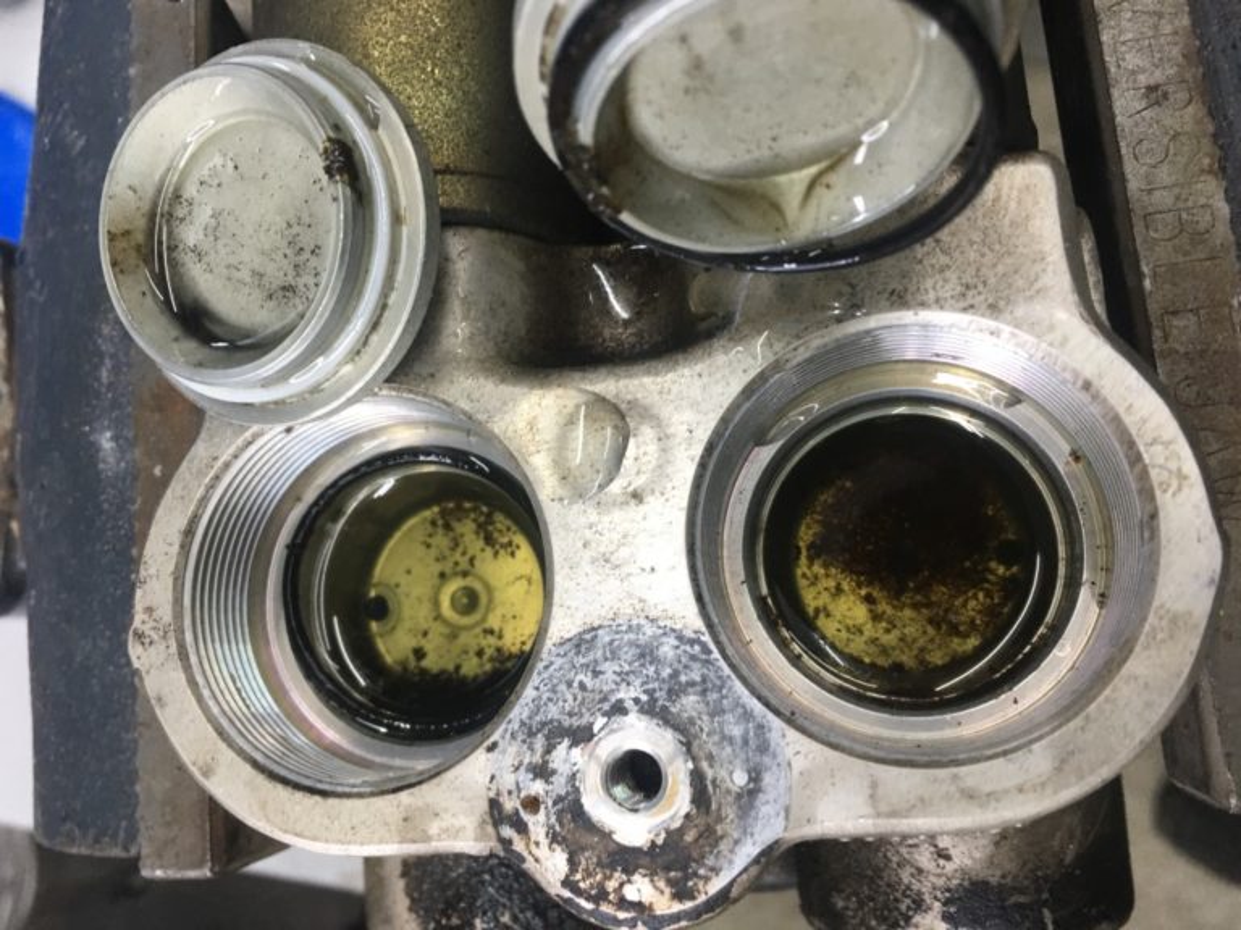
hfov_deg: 61.7
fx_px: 1040
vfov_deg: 48.2
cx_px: 620
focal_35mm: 29
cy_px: 465
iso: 40
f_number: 2.2
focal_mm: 4.15
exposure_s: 1/30
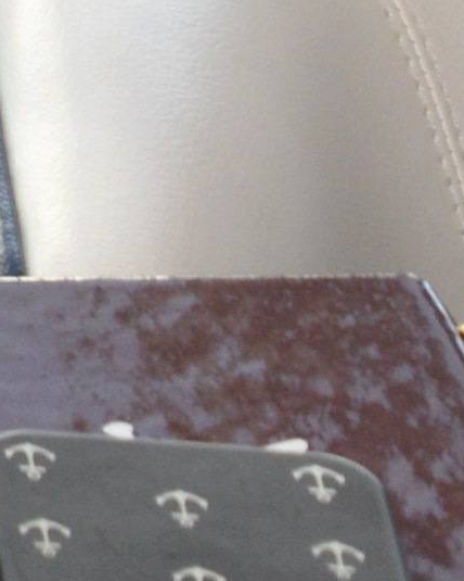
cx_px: -2351
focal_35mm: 507
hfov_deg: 2.8
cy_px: -1157
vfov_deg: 3.7
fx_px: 8703
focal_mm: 48
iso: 800
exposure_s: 1/100
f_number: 7.1
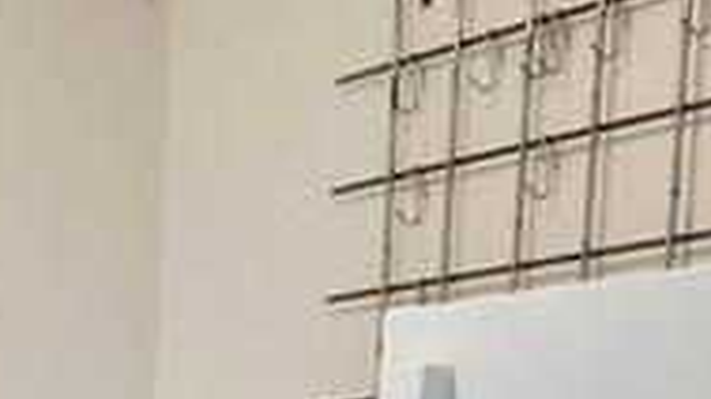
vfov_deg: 11.9
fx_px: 1696
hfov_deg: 18.8
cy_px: 802
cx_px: -530
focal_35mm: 90
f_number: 2.2
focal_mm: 2.2
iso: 125
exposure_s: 1/60.2
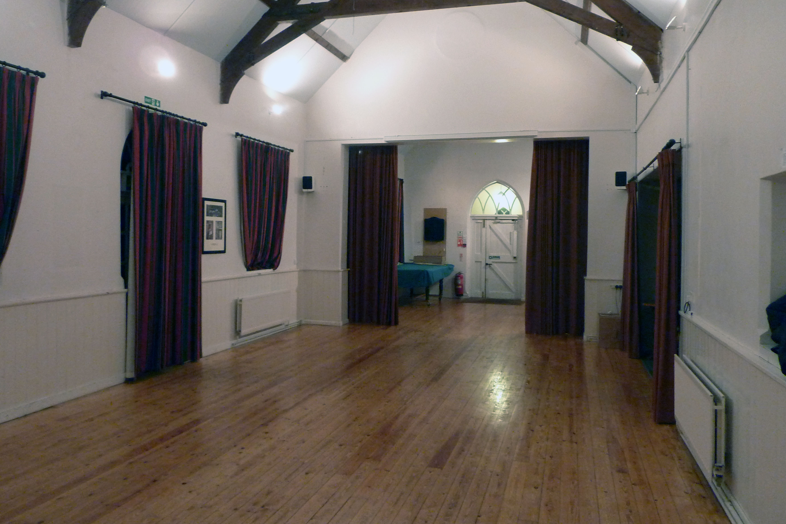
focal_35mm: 27
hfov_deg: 67.4
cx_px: 384
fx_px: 589
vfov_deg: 47.9
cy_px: 236
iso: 400
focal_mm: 4.1
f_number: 3.3
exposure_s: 1/8
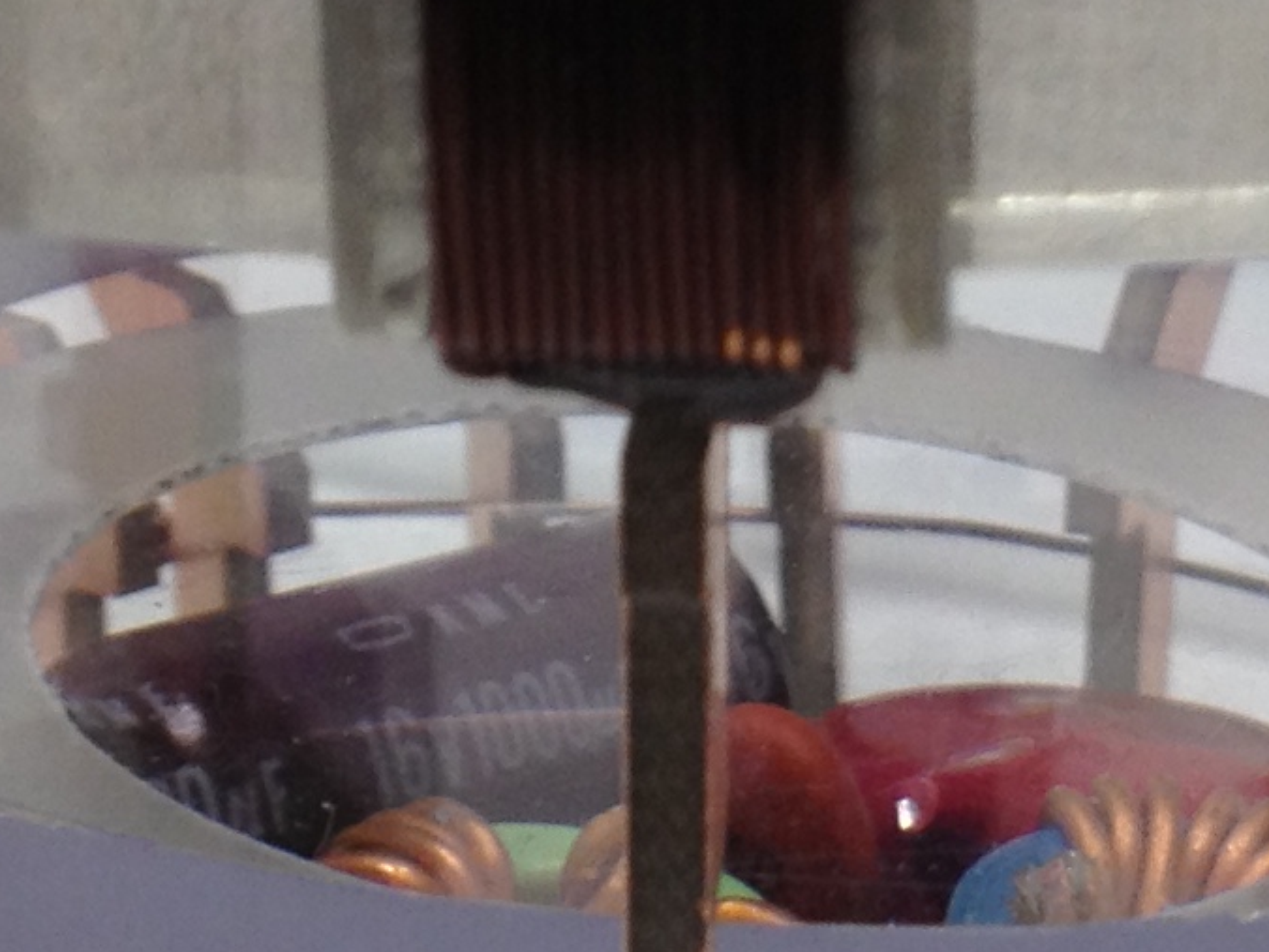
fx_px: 6195
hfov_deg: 11.7
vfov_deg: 8.7
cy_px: 975
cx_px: 835
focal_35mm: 169
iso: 50
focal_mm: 4.28
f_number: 2.4
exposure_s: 1/20
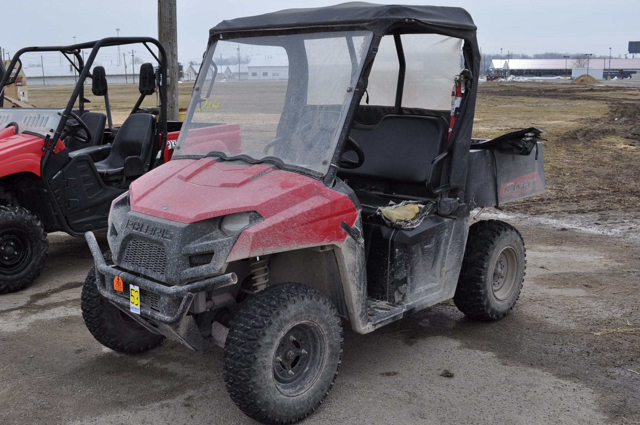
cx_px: 294
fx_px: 657
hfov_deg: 51.9
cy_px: 210
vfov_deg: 35.9
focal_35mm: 37
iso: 200
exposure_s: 1/320
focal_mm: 22
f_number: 9
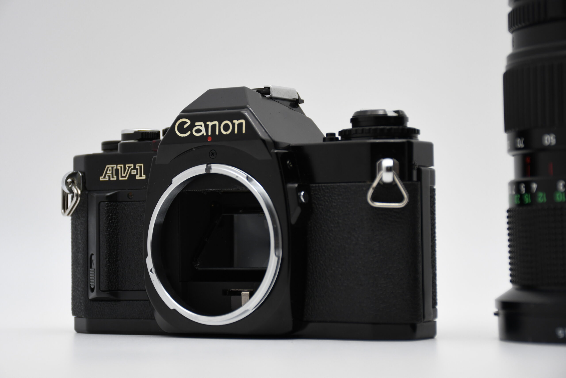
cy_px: 189
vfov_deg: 13.0
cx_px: 283
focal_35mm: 105
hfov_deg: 19.5
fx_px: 1651
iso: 400
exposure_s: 1/250
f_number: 5.6
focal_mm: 70
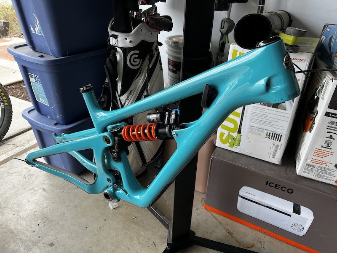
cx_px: 168
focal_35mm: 26
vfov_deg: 53.1
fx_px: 253
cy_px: 126
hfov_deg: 67.3
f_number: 1.5
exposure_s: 1/121
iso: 40
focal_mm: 5.7
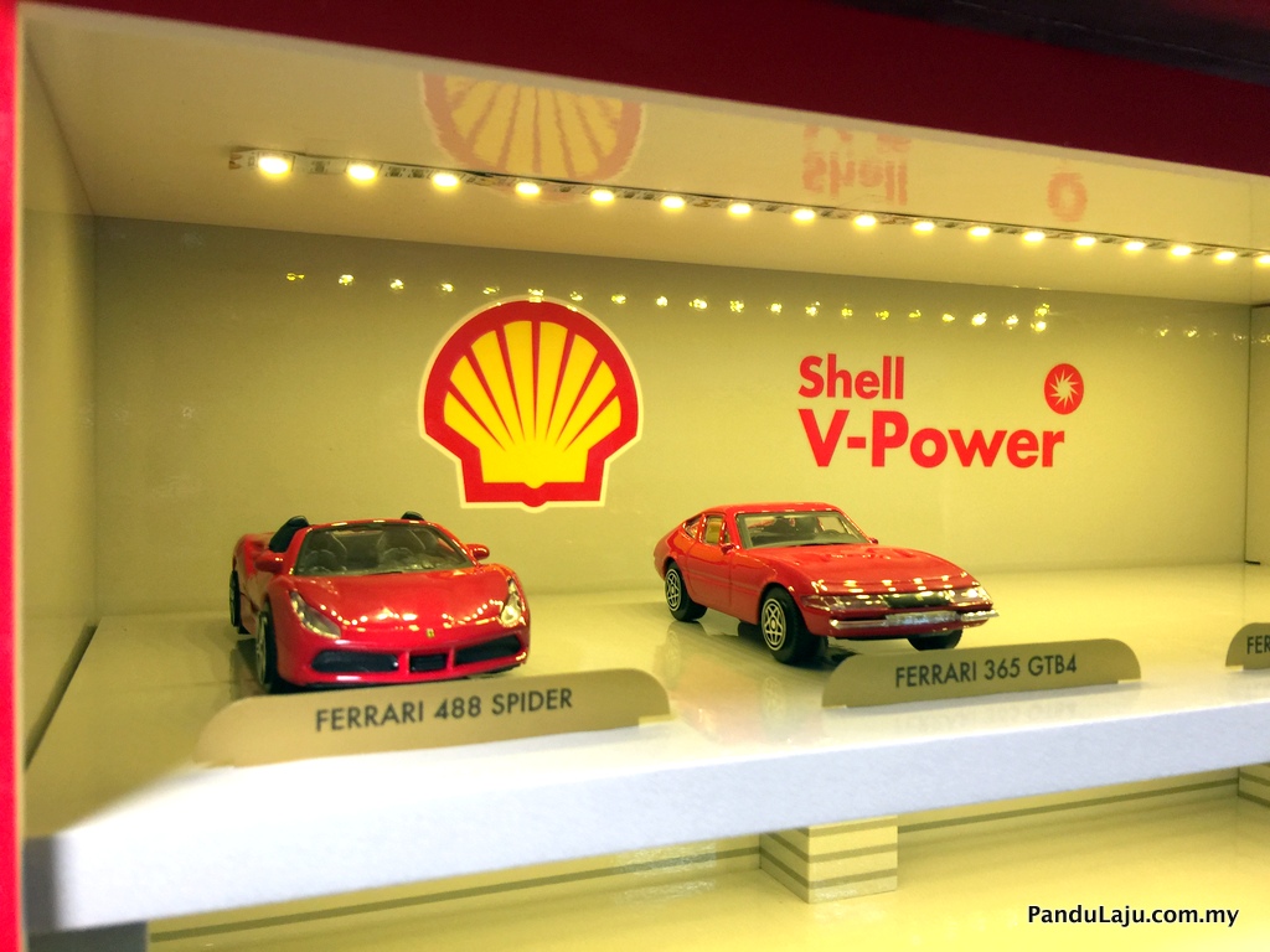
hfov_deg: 61.7
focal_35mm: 29
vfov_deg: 48.2
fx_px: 1064
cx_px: 635
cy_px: 476
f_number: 2.2
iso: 40
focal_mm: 4.15
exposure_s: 1/17
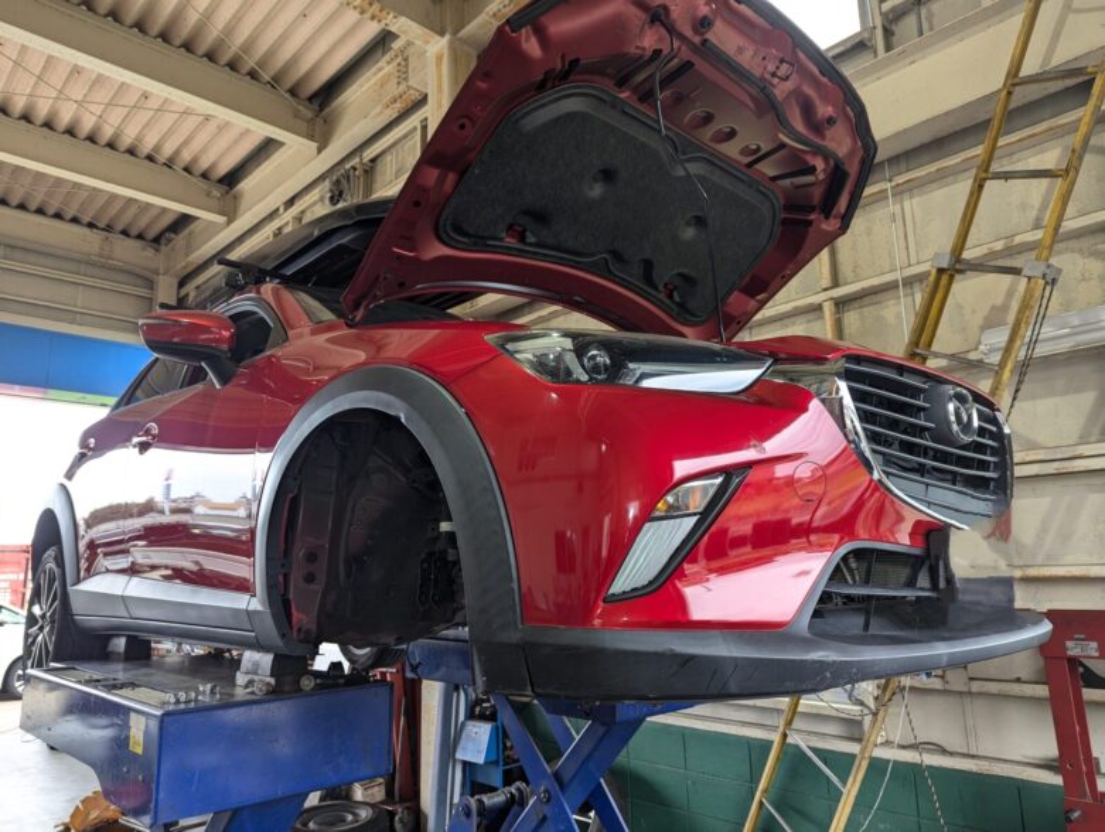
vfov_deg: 56.9
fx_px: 767
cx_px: 552
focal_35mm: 24
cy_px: 416
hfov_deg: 71.5
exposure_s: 1/41.1
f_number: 1.85
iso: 67
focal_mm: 6.81
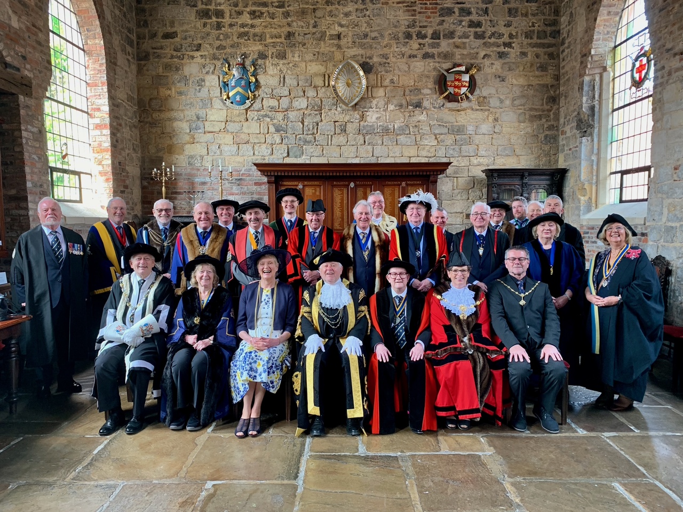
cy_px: 256
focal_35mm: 26
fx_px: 513
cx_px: 342
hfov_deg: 67.3
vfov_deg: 53.1
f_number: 1.8
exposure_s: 1/69
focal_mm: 4.25
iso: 100
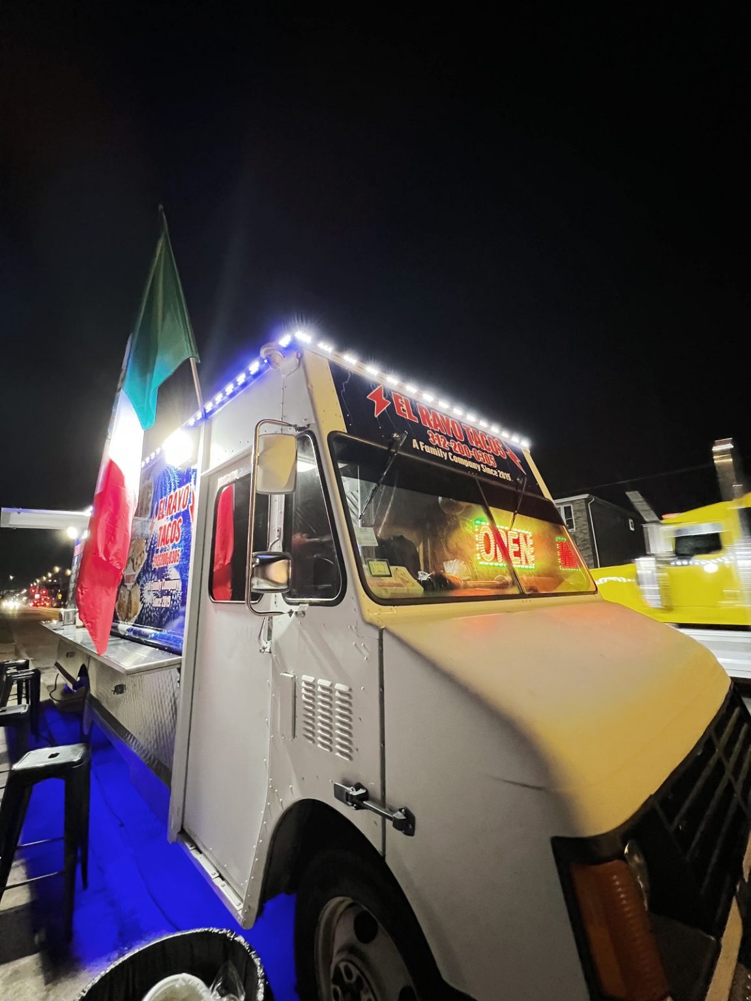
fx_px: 376
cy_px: 500
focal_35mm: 13
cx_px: 376
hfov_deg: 89.9
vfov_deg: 106.2
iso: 1000
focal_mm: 1.57
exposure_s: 1/41
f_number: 1.8
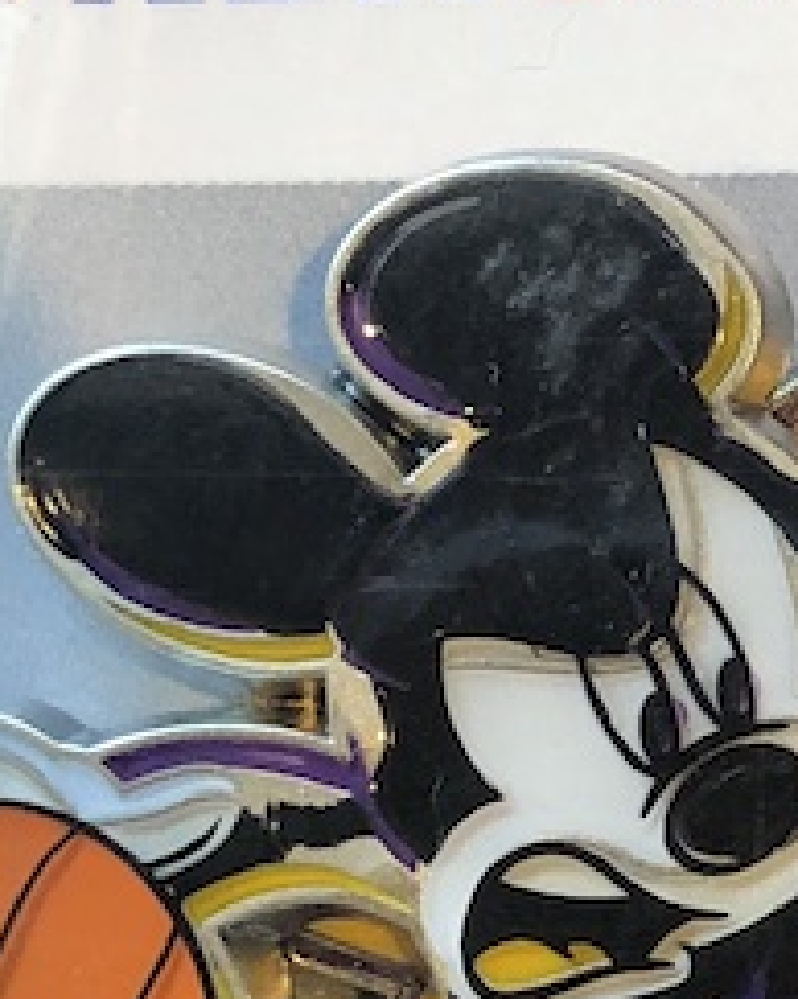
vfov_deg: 13.1
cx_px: 753
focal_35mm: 147
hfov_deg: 10.4
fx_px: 4345
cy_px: 524
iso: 32
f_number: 1.8
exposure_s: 1/24
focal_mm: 4
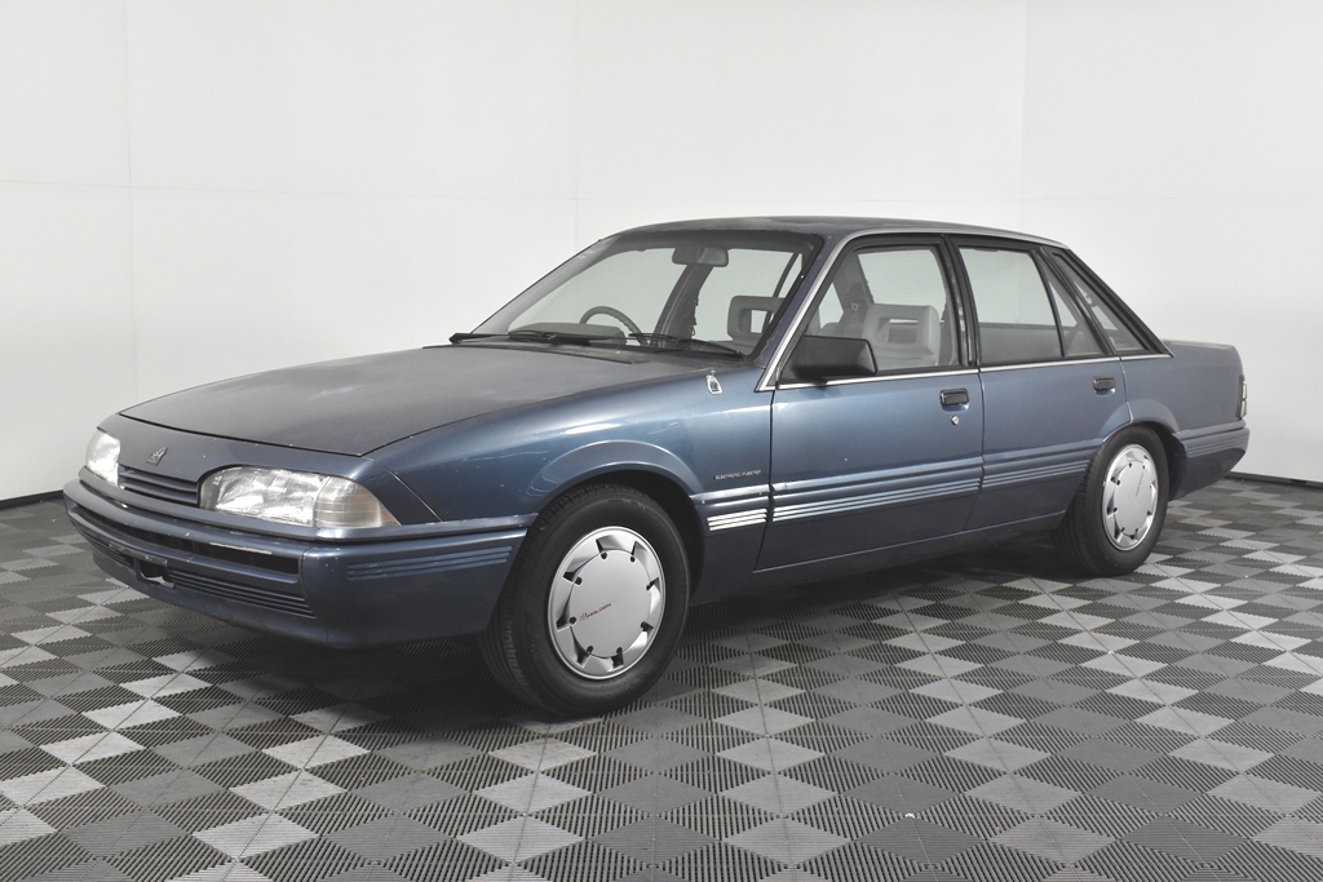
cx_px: 662
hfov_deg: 47.9
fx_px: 1488
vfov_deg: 33.0
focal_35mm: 40
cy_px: 441
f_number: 8
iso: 1600
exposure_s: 1/250
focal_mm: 27
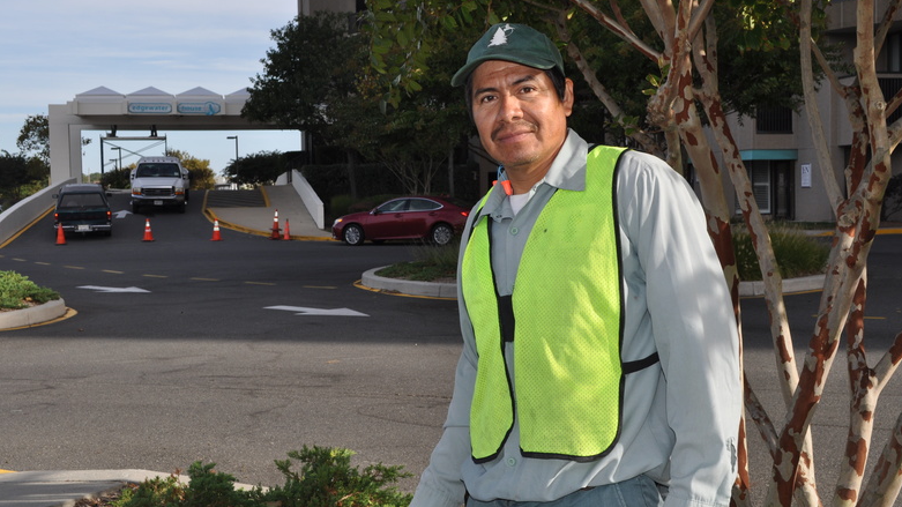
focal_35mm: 45
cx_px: 457
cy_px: 243
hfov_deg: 45.5
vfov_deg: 26.5
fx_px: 1076
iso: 200
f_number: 10
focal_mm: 28
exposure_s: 1/200
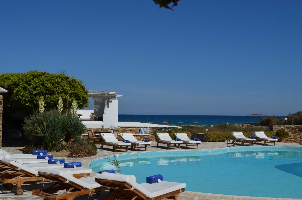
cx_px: 151
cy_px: 100
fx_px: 377
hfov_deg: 43.7
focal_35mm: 45
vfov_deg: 29.7
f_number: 10
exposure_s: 1/400
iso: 100
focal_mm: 30
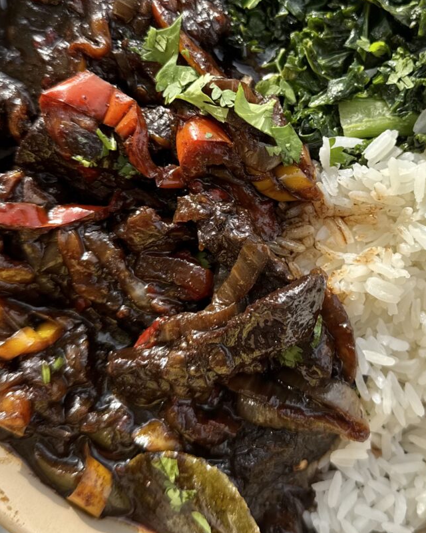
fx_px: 709
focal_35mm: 45
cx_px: 286
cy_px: 199
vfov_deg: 40.9
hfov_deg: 33.1
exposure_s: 1/2299
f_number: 1.78
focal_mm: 6.76
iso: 80
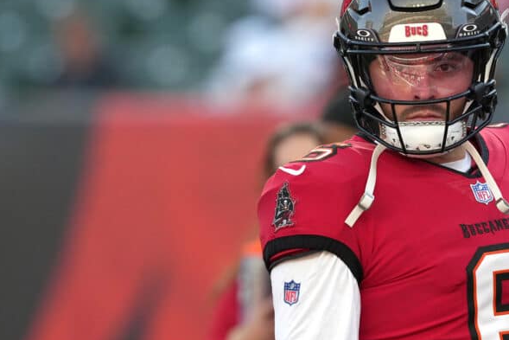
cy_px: 229
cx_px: 309
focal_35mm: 783
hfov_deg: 2.6
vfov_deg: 1.8
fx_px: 11073
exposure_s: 1/3200
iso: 1600
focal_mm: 300
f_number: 3.5
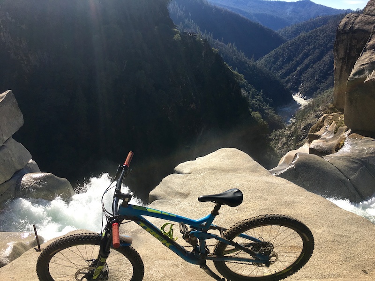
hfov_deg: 61.7
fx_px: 314
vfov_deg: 48.2
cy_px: 140
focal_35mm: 29
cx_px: 188
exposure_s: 1/1876
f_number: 2.2
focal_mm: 4.15
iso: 25
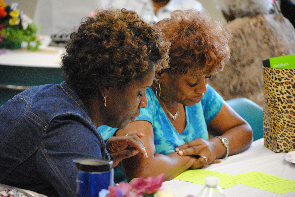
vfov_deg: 10.2
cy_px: 98
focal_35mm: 135
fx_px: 1108
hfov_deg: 15.2
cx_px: 148
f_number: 4.5
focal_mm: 90
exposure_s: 1/50
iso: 1600
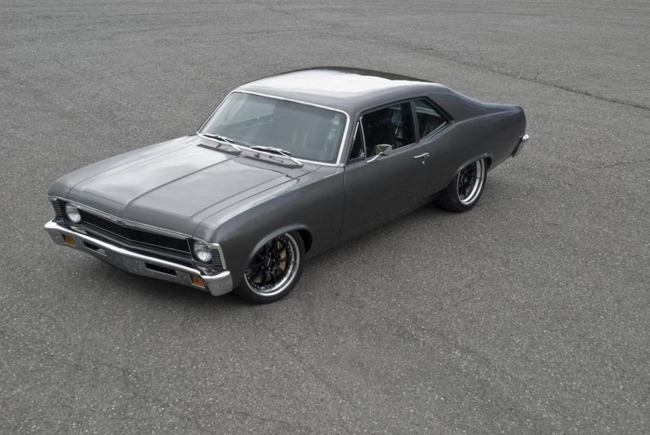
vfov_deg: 22.7
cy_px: 218
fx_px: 1085
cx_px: 325
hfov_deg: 33.4
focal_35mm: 60
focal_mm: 40
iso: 100
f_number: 11
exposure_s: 1/4
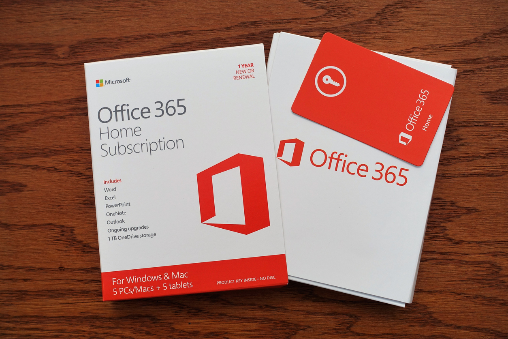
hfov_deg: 41.1
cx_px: 254
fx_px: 677
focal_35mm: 48
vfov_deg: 28.1
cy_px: 170
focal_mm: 17.7
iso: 125
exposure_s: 1/125
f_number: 4
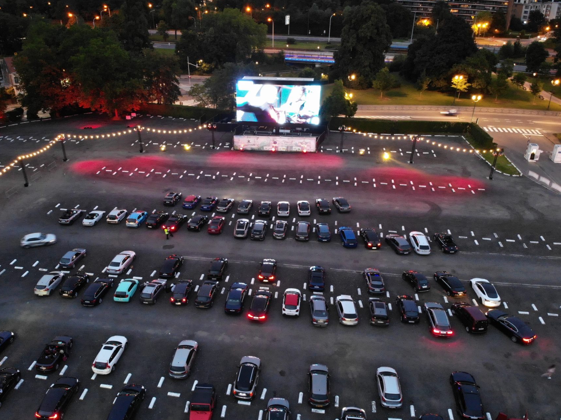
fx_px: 437
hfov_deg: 65.3
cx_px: 261
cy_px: 214
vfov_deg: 51.3
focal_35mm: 27
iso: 800
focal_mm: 4.5
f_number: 2.8
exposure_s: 1/5
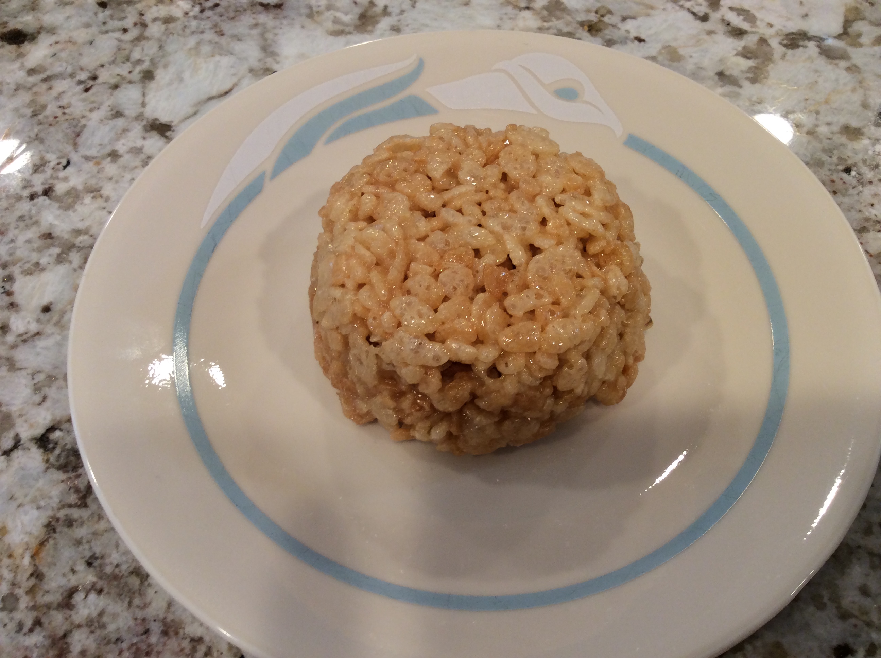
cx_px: 440
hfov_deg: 56.9
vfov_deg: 44.1
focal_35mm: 32
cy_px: 329
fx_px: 813
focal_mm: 3.3
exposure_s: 1/40
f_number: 2.4
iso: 32
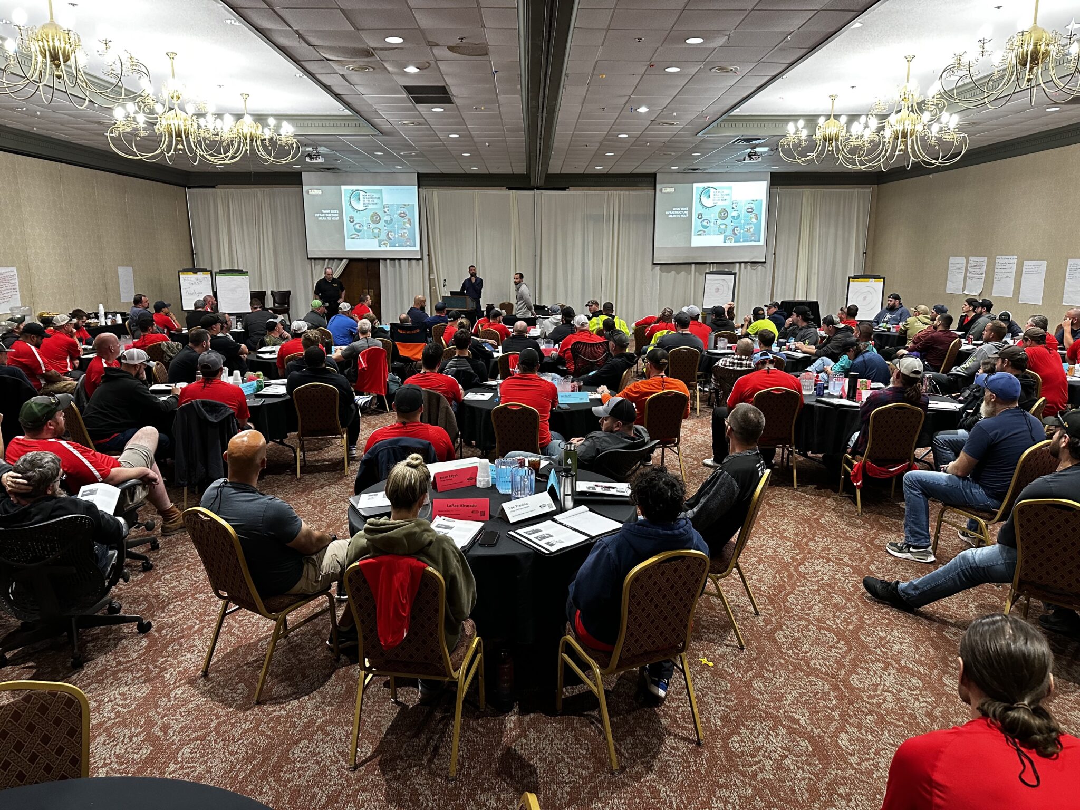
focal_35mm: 24
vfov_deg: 56.8
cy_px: 405
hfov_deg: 71.6
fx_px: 749
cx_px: 540
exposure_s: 1/60
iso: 400
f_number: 1.78
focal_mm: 6.86
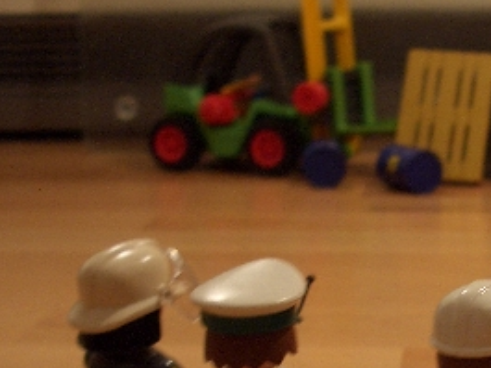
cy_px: 344
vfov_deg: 14.8
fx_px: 1405
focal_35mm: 99
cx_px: 434
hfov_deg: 19.5
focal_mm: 6.8
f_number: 2.8
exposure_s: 1/8
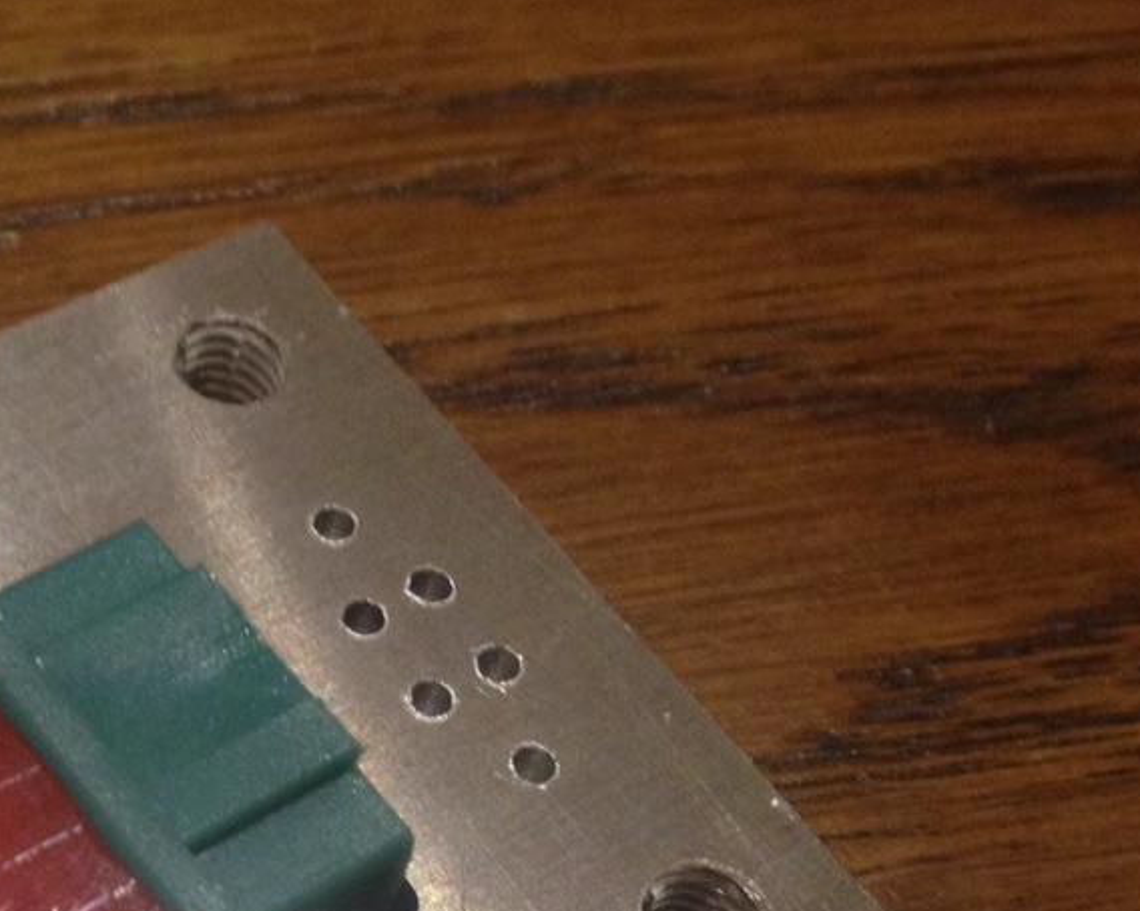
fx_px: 2597
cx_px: -18
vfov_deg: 19.4
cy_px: 893
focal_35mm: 77
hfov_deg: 23.6
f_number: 2.4
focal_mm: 4.28
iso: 200
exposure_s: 1/20
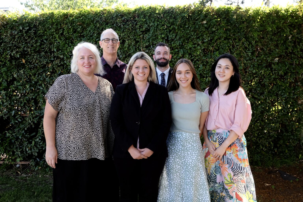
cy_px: 101
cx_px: 152
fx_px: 303
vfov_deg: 36.9
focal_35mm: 36
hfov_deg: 53.1
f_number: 5
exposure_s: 1/140
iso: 400
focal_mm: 24.3
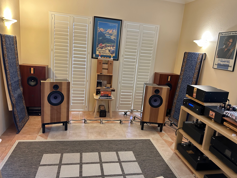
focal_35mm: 27
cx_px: 120
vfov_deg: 51.4
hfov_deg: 65.3
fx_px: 185
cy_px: 89
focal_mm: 5.7
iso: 500
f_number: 1.5
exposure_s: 1/50
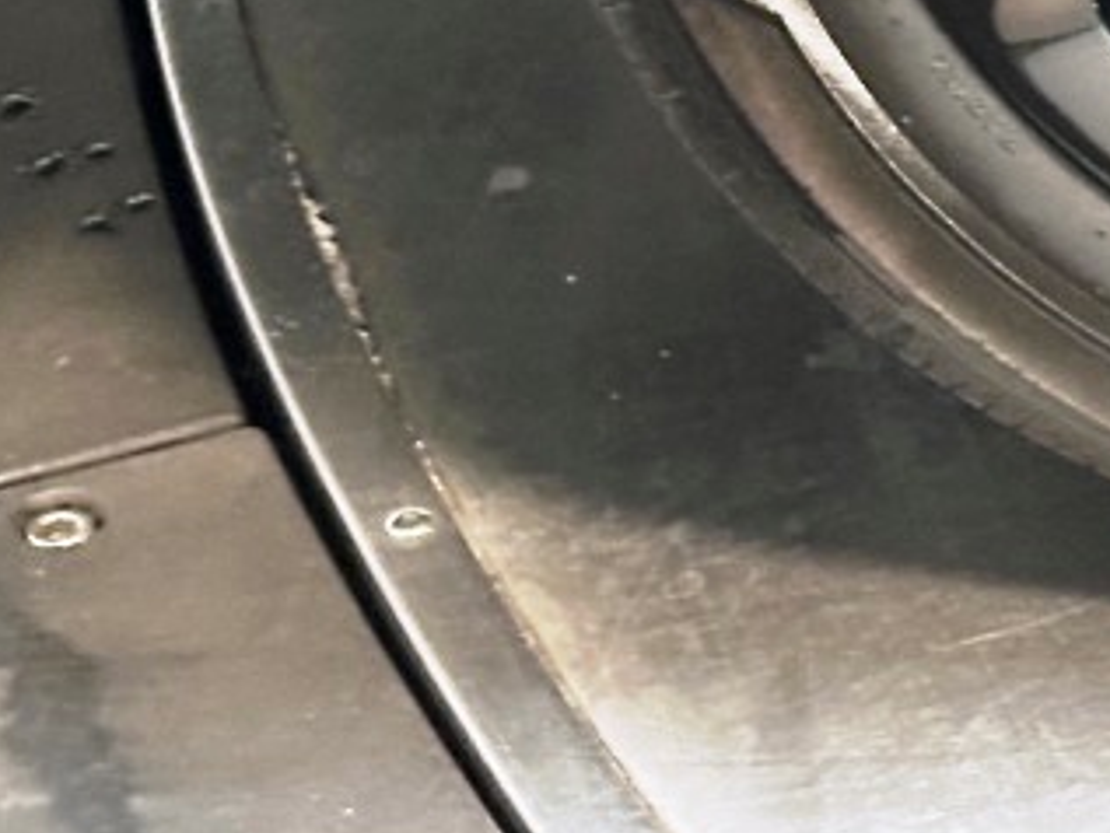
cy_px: -469
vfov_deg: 9.3
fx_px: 4972
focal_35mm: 155
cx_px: 1604
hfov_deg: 12.2
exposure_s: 1/20
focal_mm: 6.86
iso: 640
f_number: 1.78
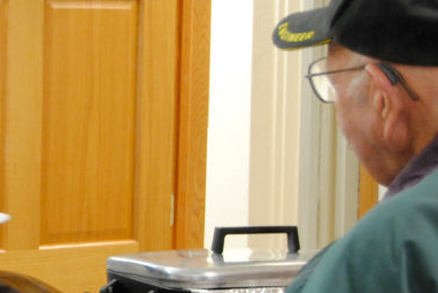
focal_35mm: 151
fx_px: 1845
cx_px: -164
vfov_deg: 9.1
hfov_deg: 13.0
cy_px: 147
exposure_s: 1/30
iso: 640
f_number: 4.5
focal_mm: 35
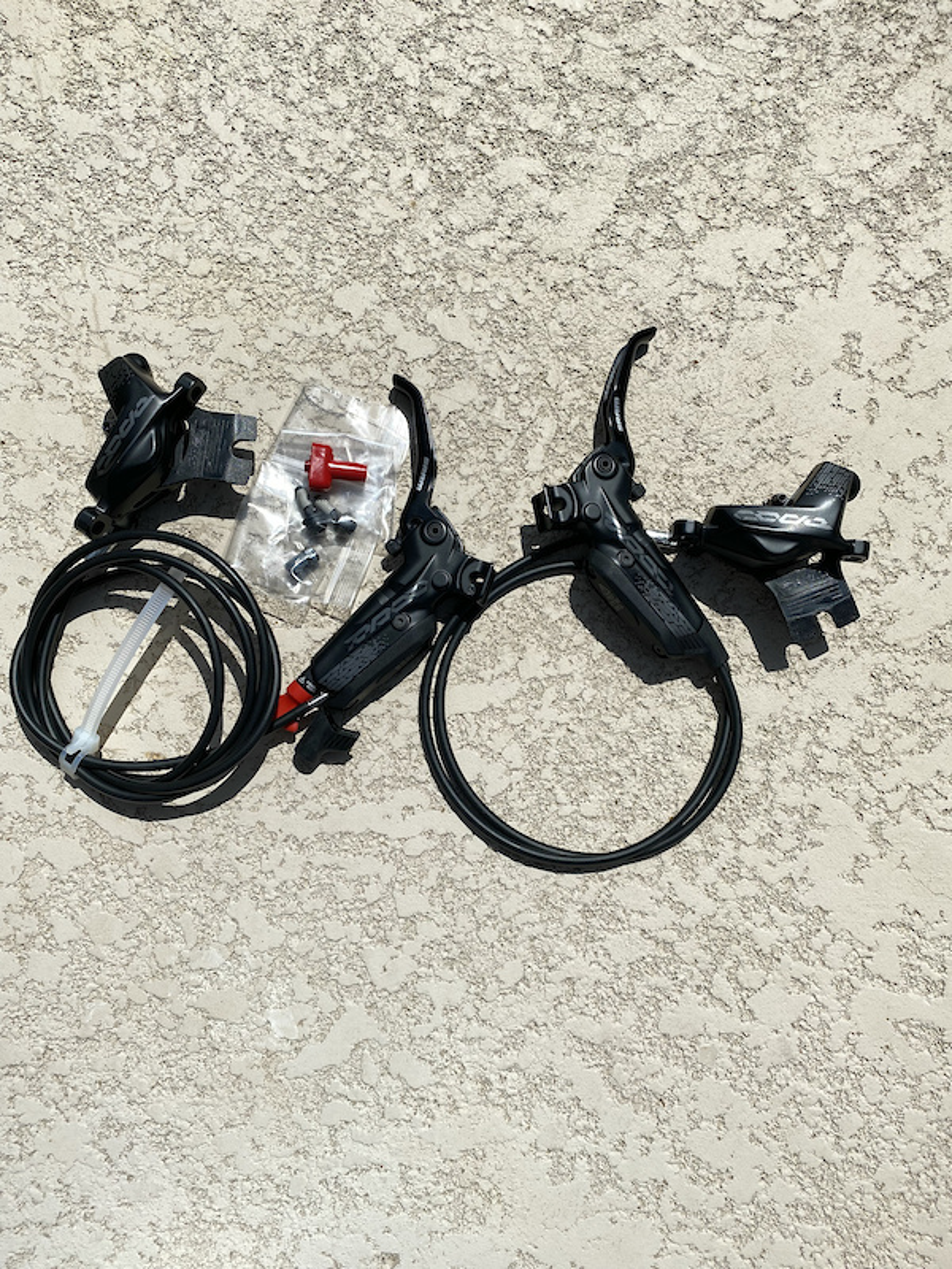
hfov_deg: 53.1
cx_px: 476
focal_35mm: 26
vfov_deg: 67.3
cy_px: 634
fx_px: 953
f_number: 1.8
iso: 32
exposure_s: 1/7692
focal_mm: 4.25
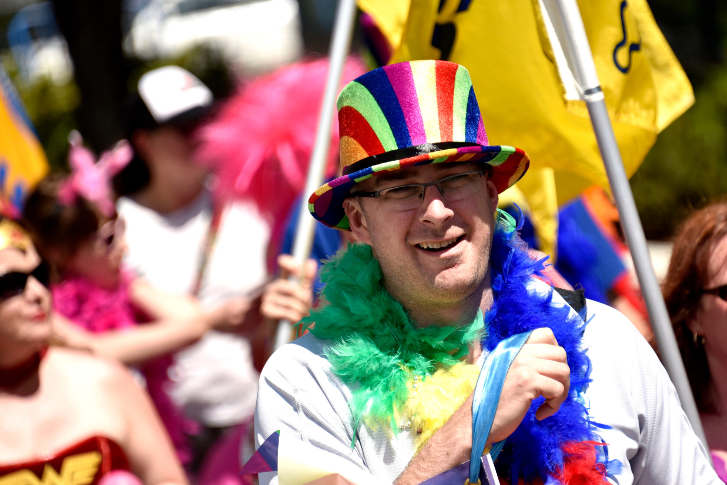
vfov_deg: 3.5
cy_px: 266
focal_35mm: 391
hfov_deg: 5.3
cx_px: 448
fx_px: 7895
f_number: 5.6
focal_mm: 300
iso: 320
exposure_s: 1/1600
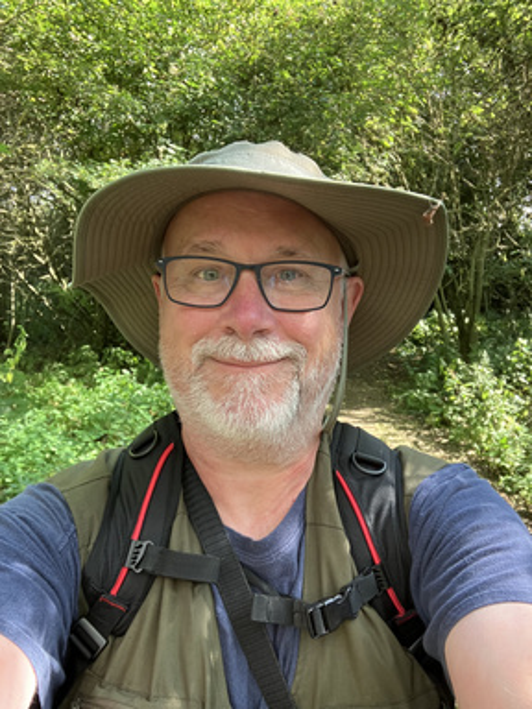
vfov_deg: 56.8
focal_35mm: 32
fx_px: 656
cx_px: 266
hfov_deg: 44.2
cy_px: 354
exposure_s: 1/77
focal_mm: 2.87
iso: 80
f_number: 2.2
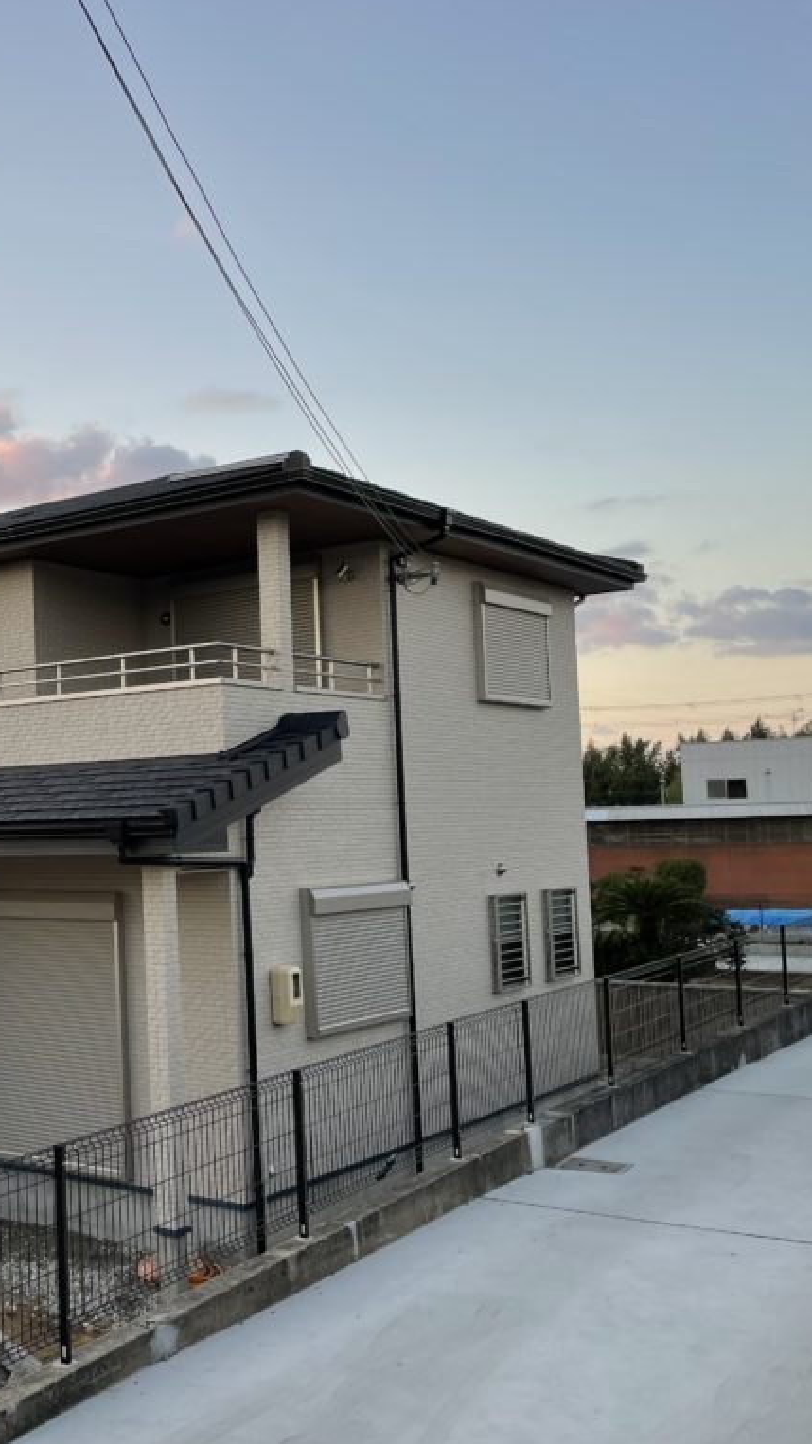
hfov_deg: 29.2
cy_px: 721
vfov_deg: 52.8
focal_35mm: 38
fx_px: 1455
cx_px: 4
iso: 32
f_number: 1.6
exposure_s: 1/256
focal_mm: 4.2
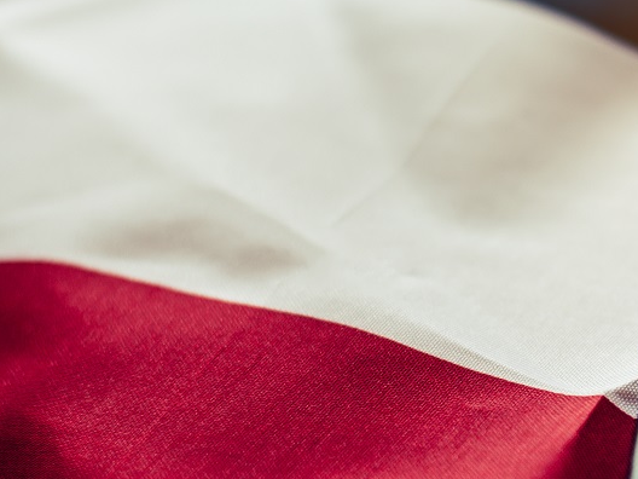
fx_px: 3225
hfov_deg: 11.0
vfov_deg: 8.5
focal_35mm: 175
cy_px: 268
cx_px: 828
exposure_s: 1/80
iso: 100
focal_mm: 50
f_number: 2.8
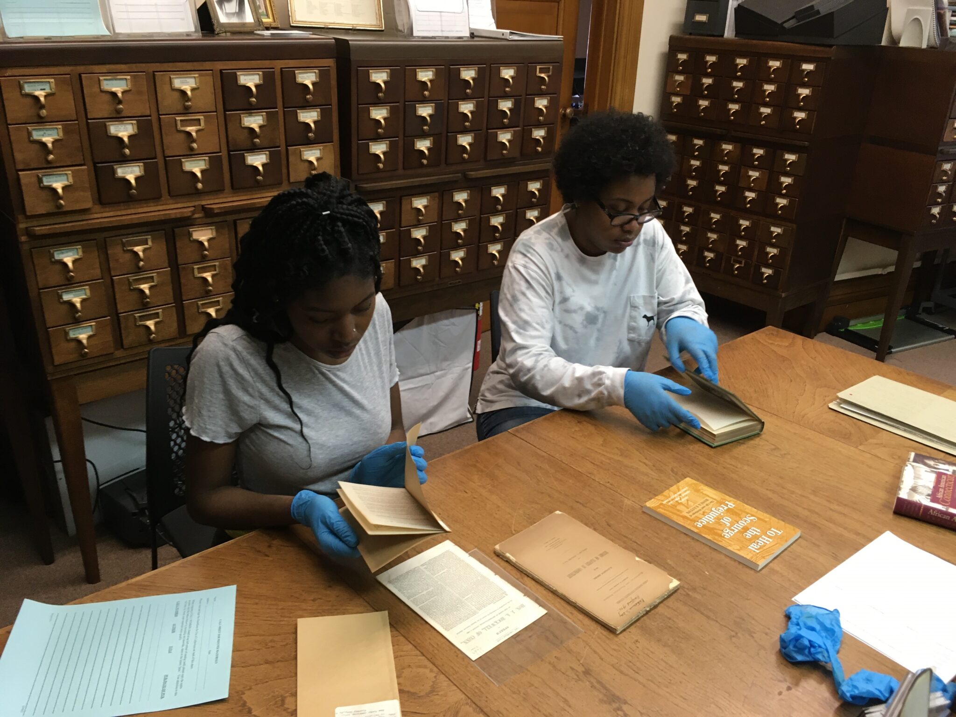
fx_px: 801
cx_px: 478
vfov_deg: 48.2
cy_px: 358
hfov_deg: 61.7
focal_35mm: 29
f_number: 2.2
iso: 80
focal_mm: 4.15
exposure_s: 1/30
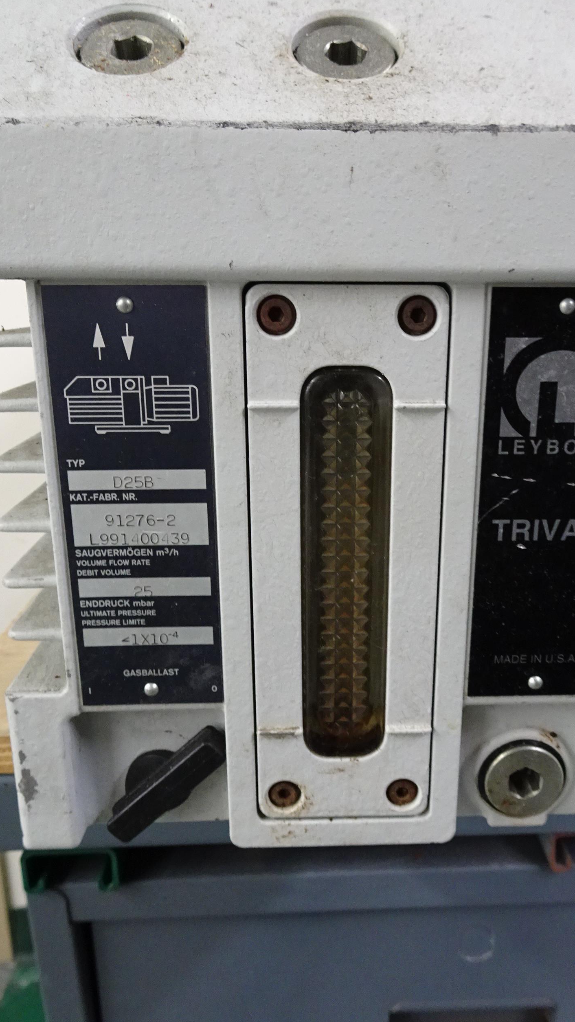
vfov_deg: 69.9
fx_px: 732
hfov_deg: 42.8
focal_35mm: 27
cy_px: 511
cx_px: 335
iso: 500
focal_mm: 4.16
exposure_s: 1/30
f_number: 3.5
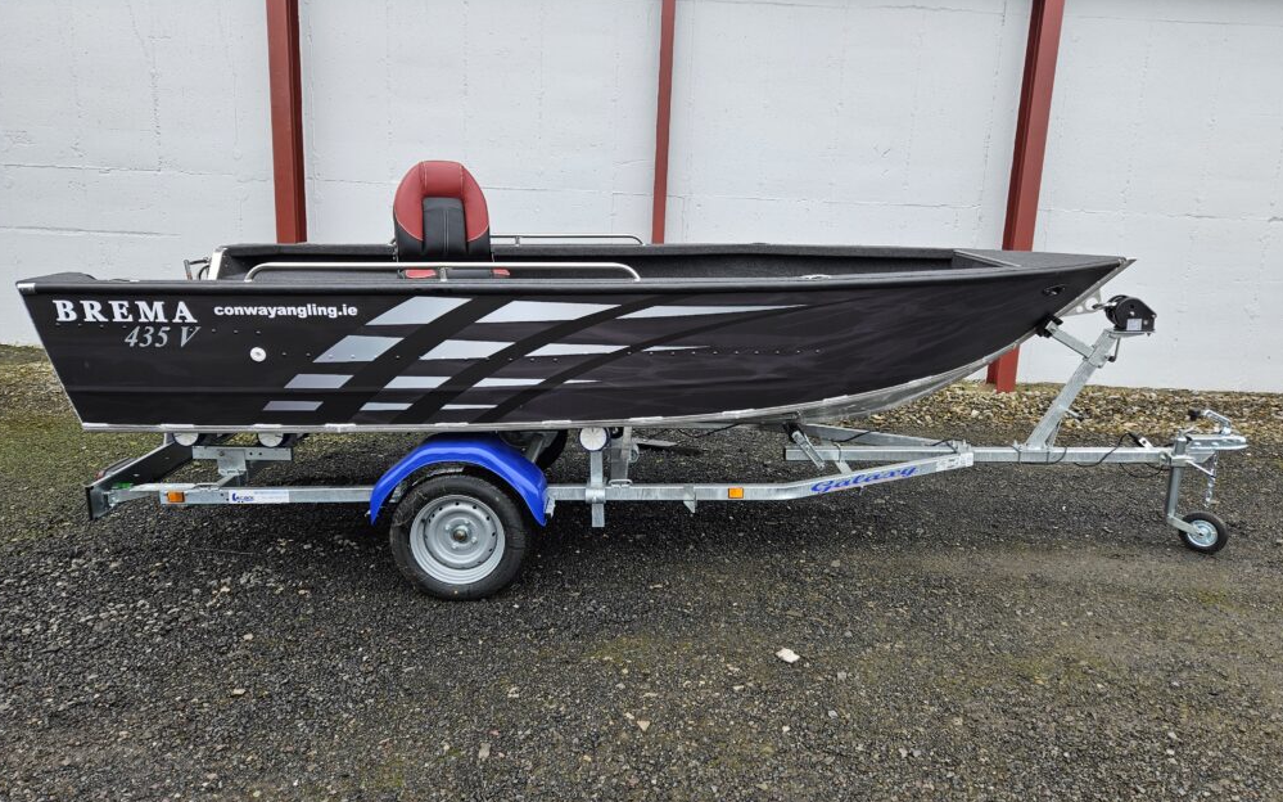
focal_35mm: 25
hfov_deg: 72.6
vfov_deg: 49.2
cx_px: 643
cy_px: 375
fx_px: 874
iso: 32
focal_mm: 5.4
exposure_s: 1/100
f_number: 1.8
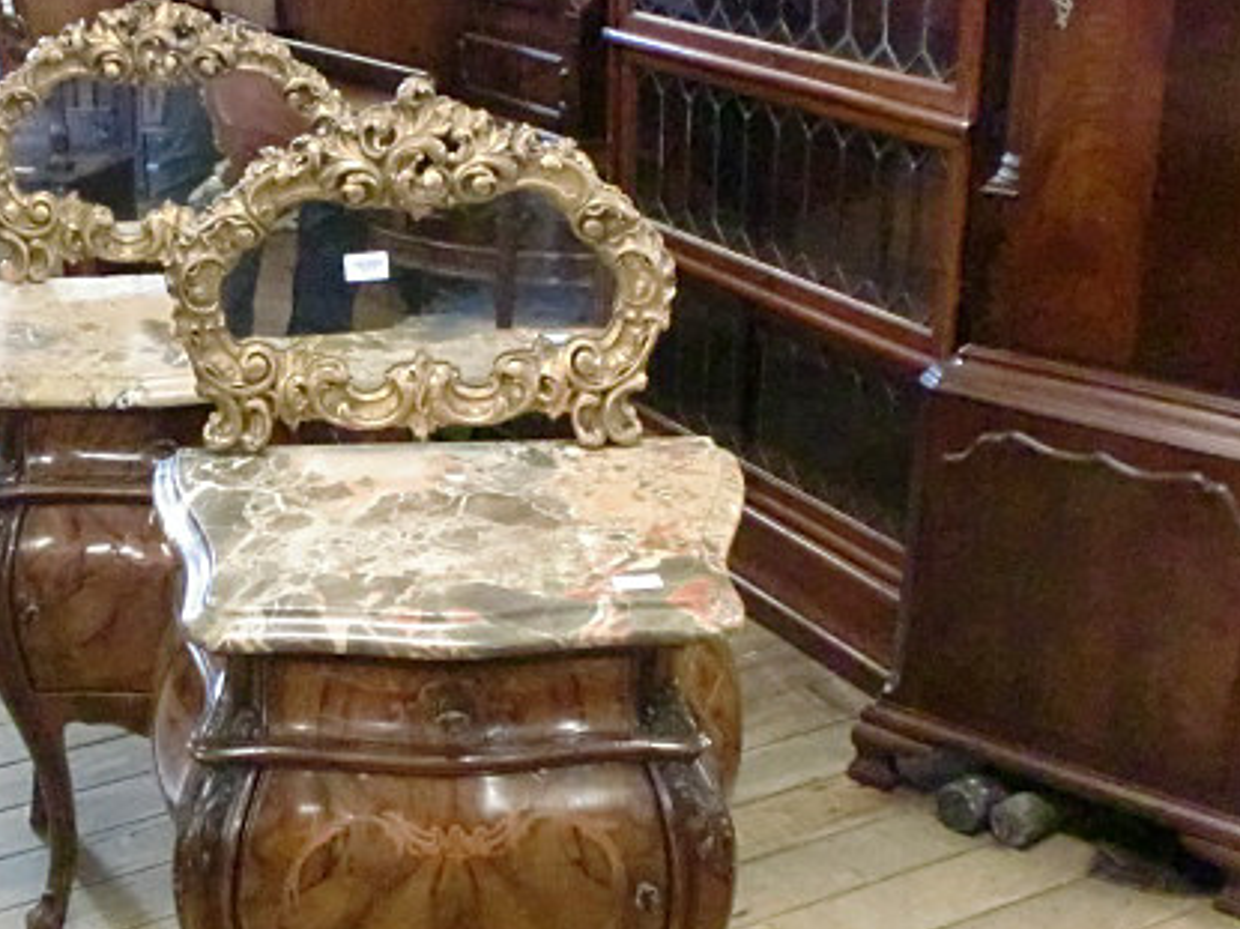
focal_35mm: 54
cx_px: 397
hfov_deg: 35.2
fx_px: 1934
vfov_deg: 26.9
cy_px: 580
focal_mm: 6.3
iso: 1600
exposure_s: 1/50
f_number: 3.1
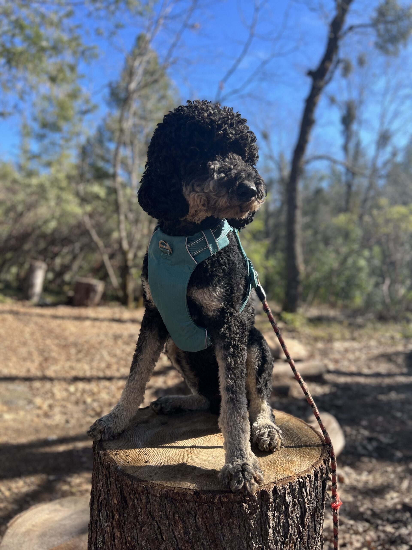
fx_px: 413
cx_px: 206
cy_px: 275
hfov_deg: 53.1
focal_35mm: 26
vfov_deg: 67.3
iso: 50
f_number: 1.5
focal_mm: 5.7
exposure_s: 1/1048
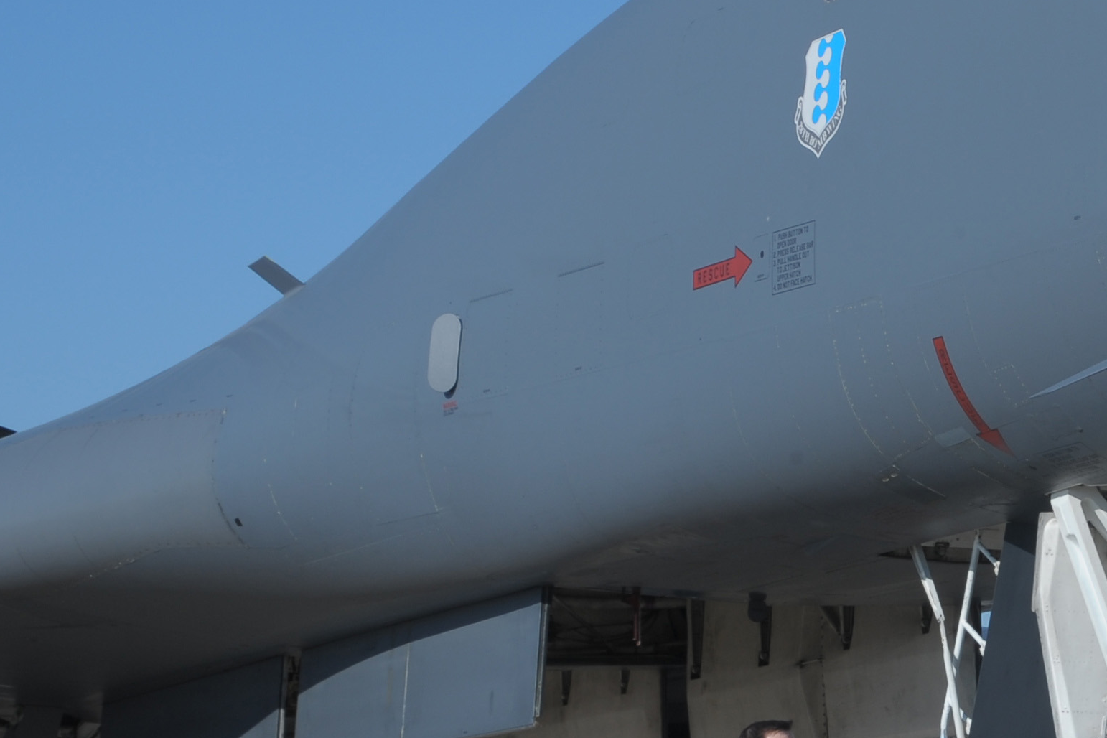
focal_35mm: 171
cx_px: 1140
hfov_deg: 11.9
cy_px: 437
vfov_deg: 8.0
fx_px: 5258
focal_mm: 62
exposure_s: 1/160
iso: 200
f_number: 18
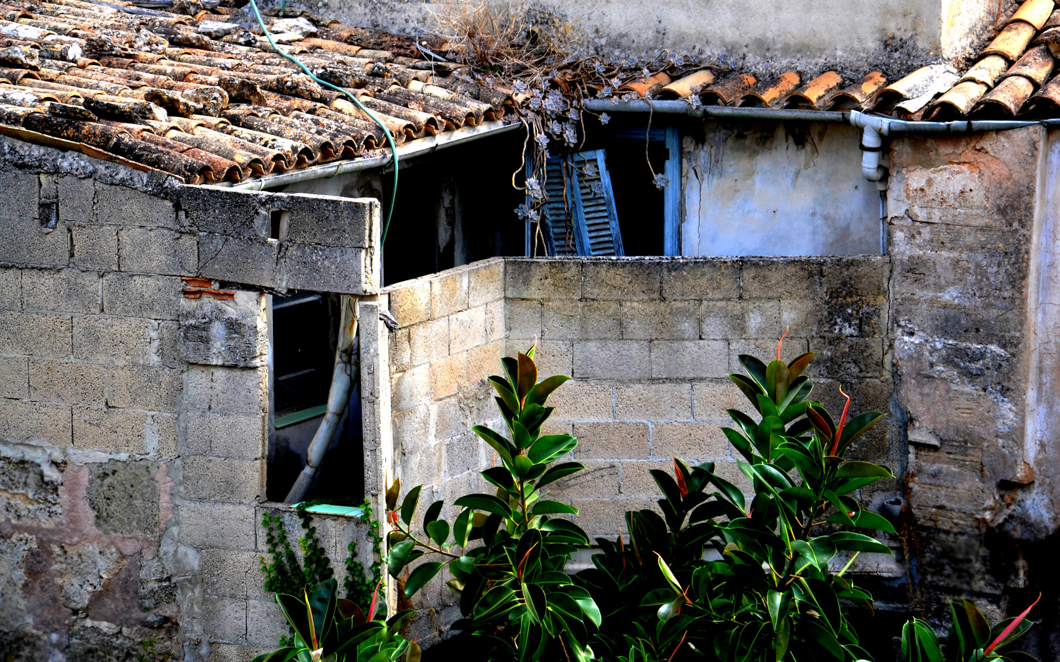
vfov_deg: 9.5
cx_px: 530
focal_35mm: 138
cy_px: 320
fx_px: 3986
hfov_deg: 15.1
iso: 360
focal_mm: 90
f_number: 5.6
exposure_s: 1/500
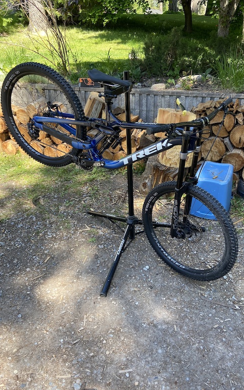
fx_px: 298
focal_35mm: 28
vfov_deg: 66.5
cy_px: 197
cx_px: 134
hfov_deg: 44.5
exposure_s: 1/149
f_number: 1.8
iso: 32
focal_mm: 4.25
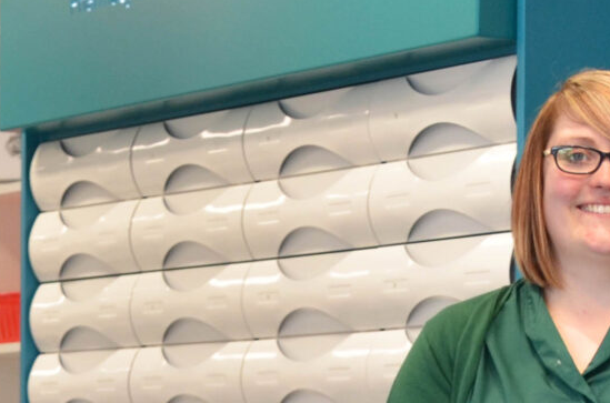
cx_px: 472
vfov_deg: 6.1
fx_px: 3786
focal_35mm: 224
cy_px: 439
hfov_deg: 9.2
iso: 400
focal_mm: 32
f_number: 5
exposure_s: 1/100
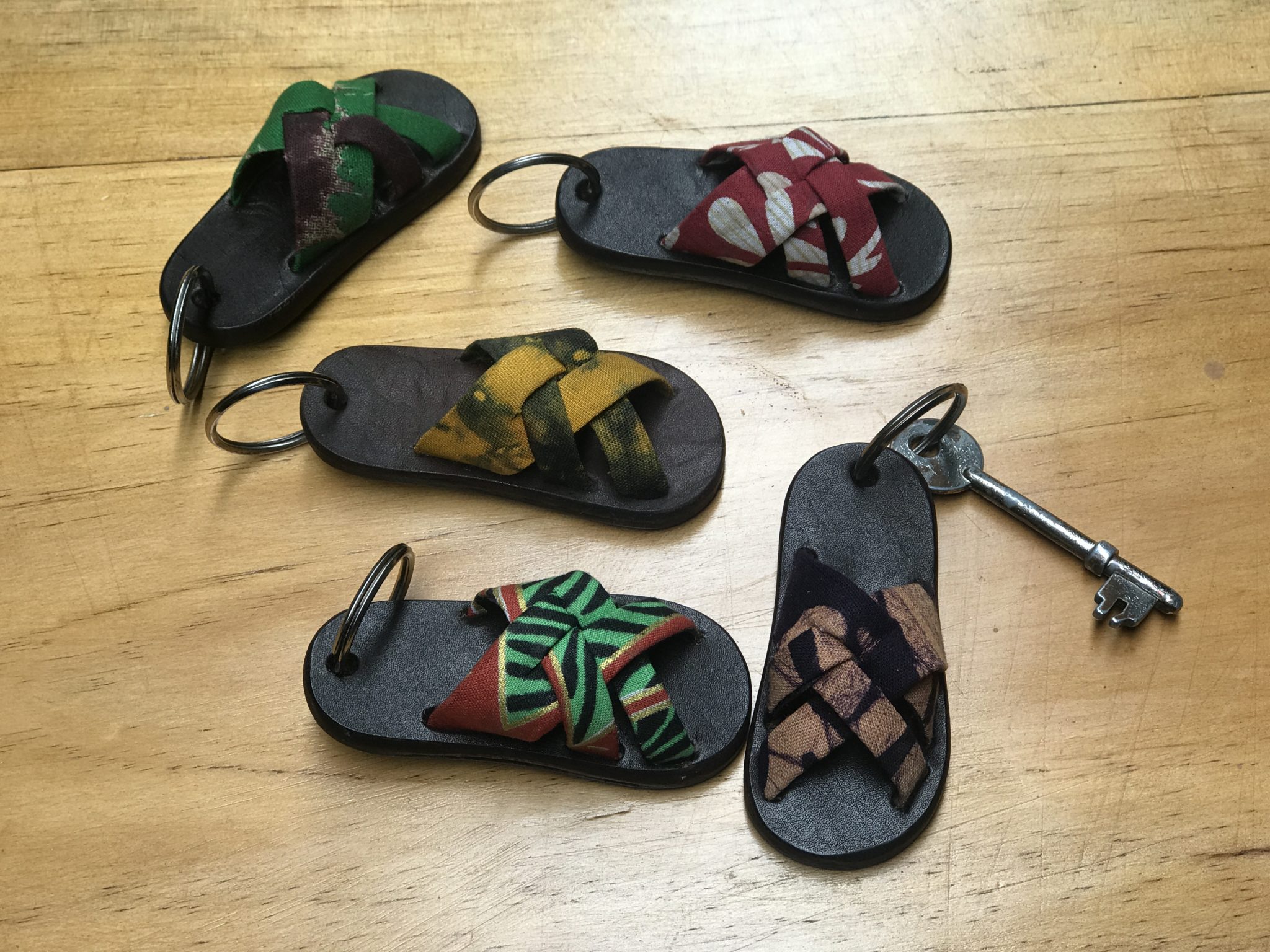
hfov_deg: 33.8
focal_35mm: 57
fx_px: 2091
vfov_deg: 25.7
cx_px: 635
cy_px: 476
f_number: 2.8
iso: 32
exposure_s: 1/93
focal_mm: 6.6
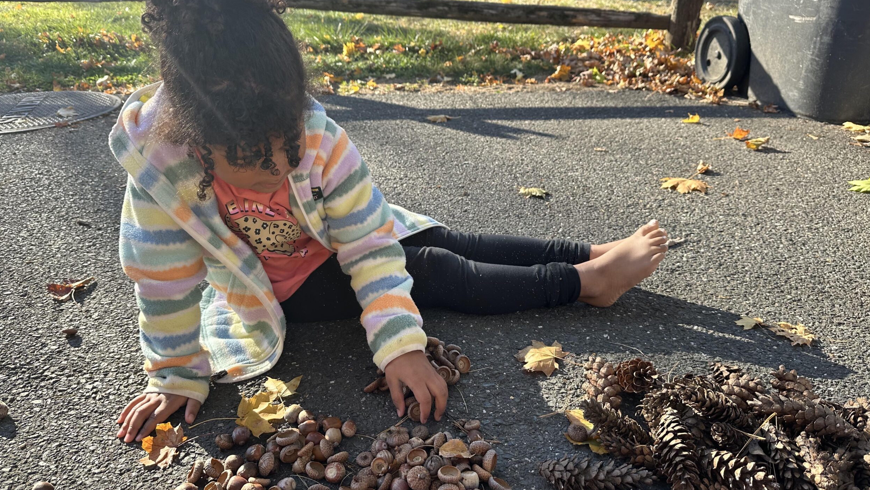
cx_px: 437
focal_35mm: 27
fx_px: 623
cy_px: 233
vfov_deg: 42.9
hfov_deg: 69.9
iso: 80
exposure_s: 1/491
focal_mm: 6.86
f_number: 1.78
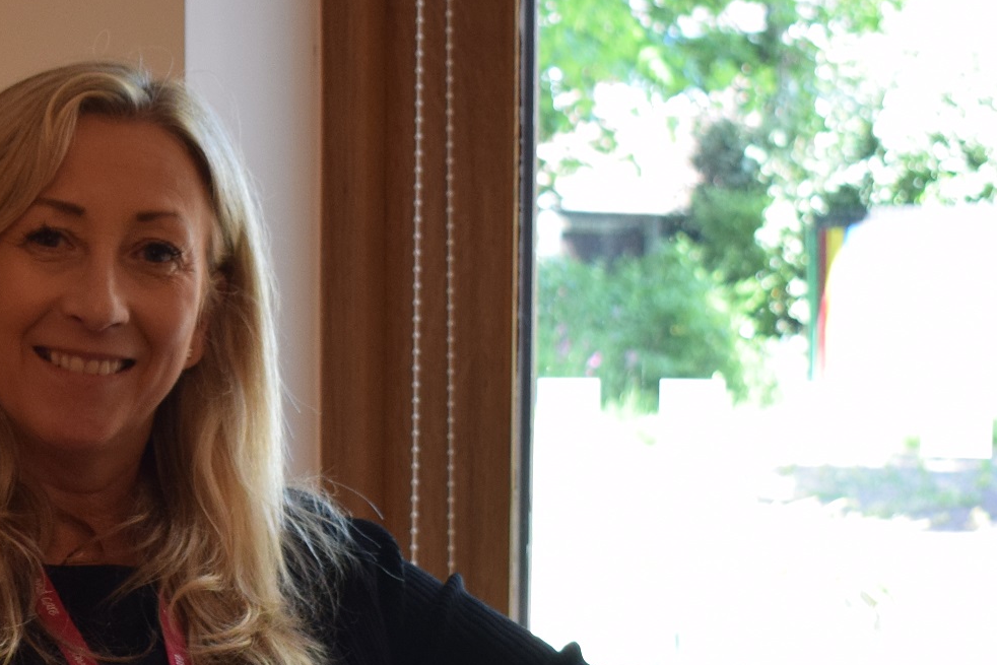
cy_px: 629
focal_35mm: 115
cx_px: -62
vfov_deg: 11.9
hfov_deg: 17.3
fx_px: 3172
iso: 400
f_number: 4
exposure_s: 1/60
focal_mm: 25
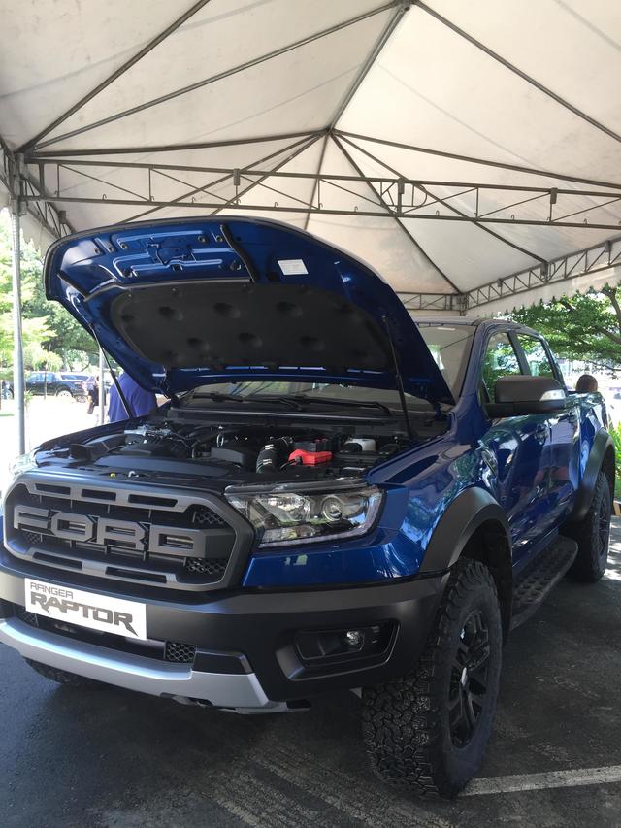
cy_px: 414
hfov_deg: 48.2
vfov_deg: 61.7
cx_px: 310
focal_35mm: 29
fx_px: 693
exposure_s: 1/120
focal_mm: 4.15
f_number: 2.2
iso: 40
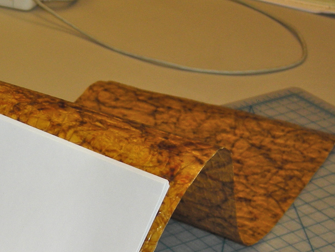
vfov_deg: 12.0
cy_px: 218
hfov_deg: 15.8
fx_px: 1190
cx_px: 18
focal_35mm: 123
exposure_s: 1/60
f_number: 3.6
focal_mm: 9.1
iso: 50
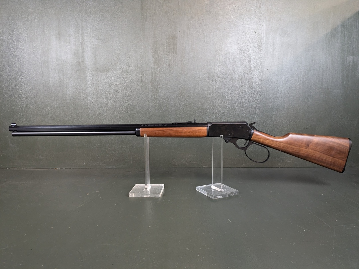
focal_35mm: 25
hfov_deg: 69.4
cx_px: 180
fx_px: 259
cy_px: 134
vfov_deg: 54.9
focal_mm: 5.43
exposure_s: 1/24
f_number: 1.89
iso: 273
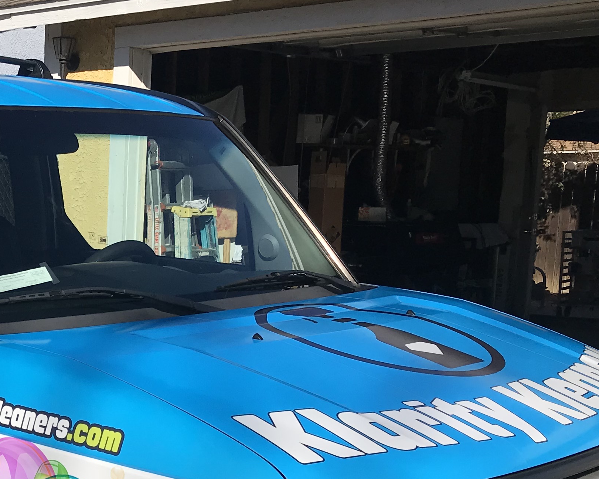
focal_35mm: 68
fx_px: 1205
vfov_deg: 22.1
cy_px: 402
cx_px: -2
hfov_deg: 26.4
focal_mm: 3.99
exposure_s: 1/4167
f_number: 1.8
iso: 20
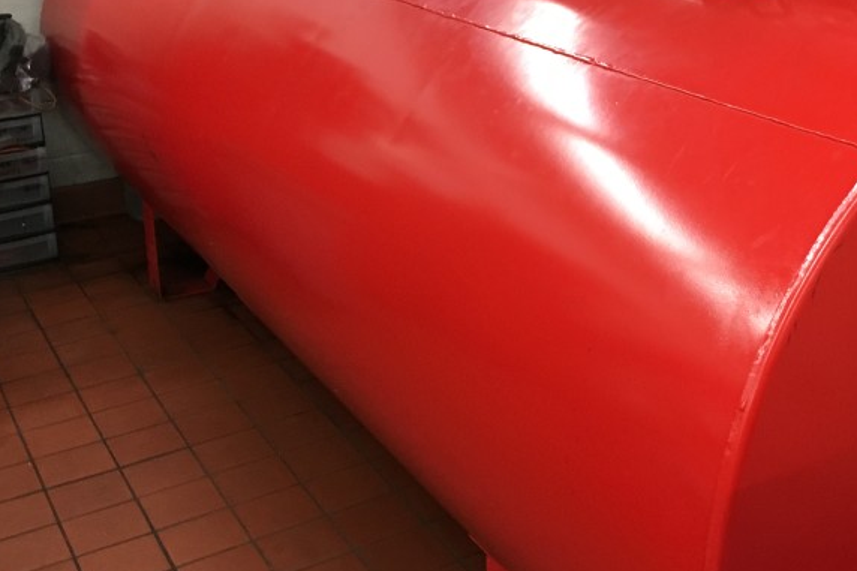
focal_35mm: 54
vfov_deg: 24.5
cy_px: 78
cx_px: 658
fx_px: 1285
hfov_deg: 35.9
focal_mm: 4.15
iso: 125
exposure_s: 1/30
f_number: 2.2
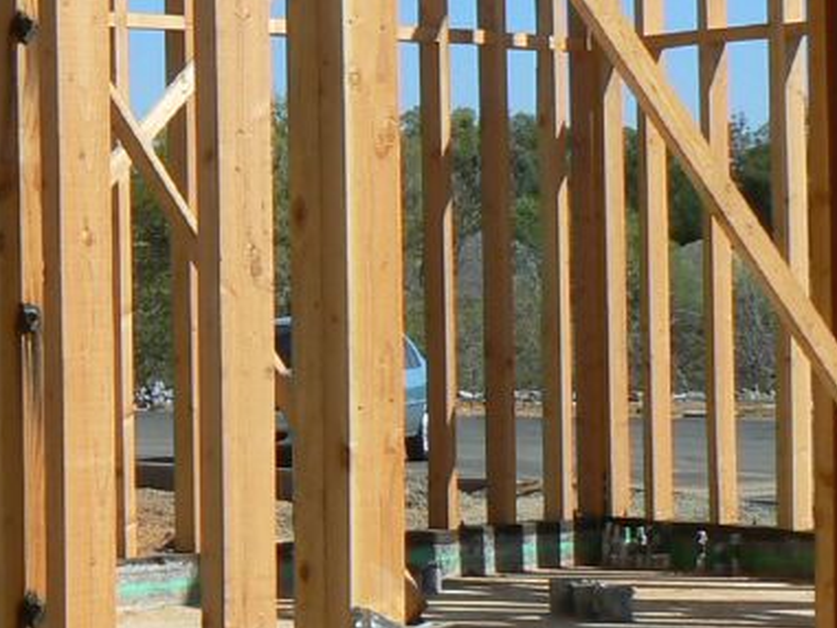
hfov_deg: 15.6
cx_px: -187
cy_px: 226
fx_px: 2927
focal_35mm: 121
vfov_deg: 12.2
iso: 80
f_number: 8
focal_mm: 6
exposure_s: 1/400
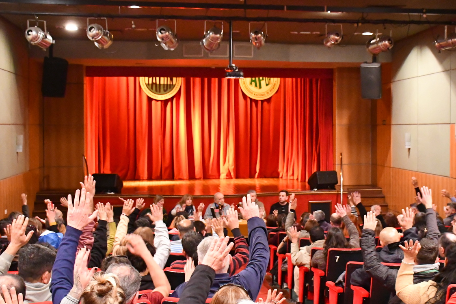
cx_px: 321
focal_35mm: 47
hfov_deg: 41.1
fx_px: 596
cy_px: 197
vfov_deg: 28.5
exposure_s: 1/60
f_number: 3.5
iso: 5000
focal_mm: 22
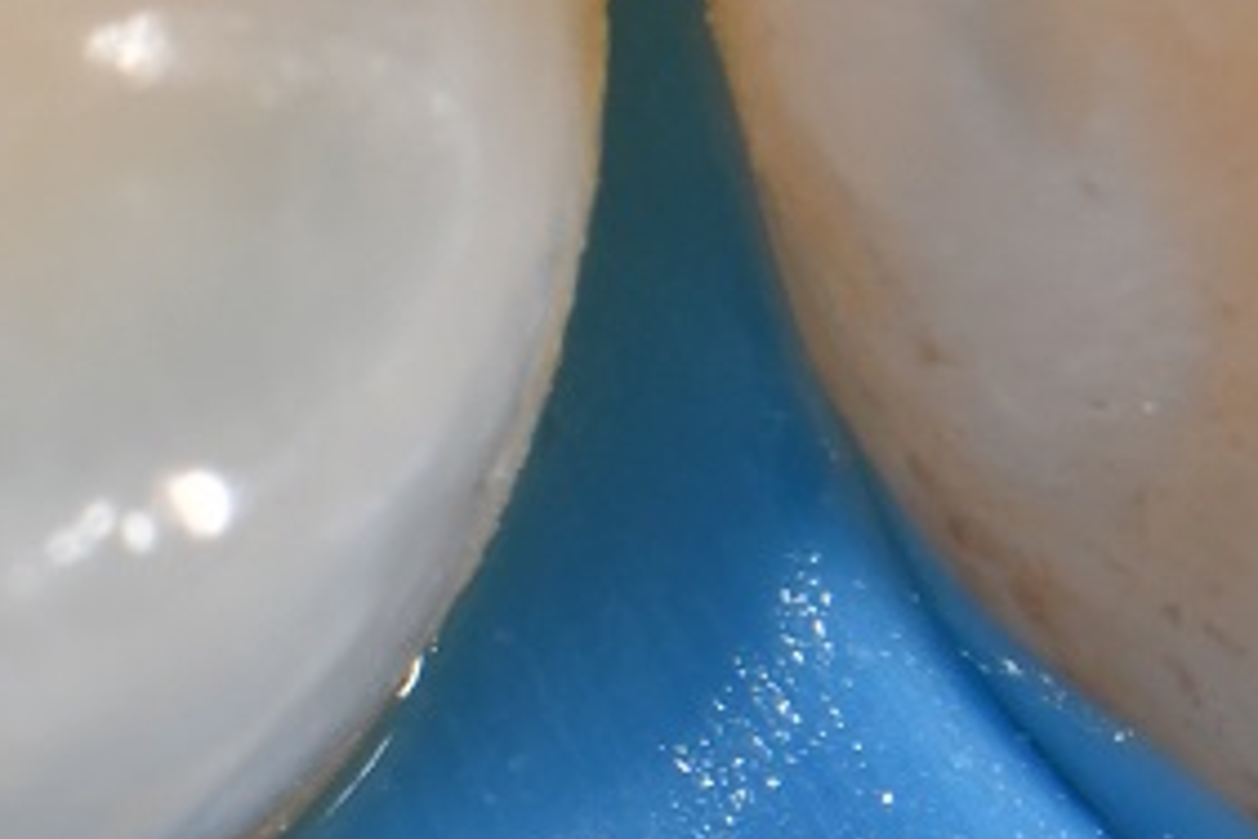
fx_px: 26276
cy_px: -201
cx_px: -616
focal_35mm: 752
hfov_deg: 2.7
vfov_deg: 1.8
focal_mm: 105
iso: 200
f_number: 32
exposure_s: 1/160
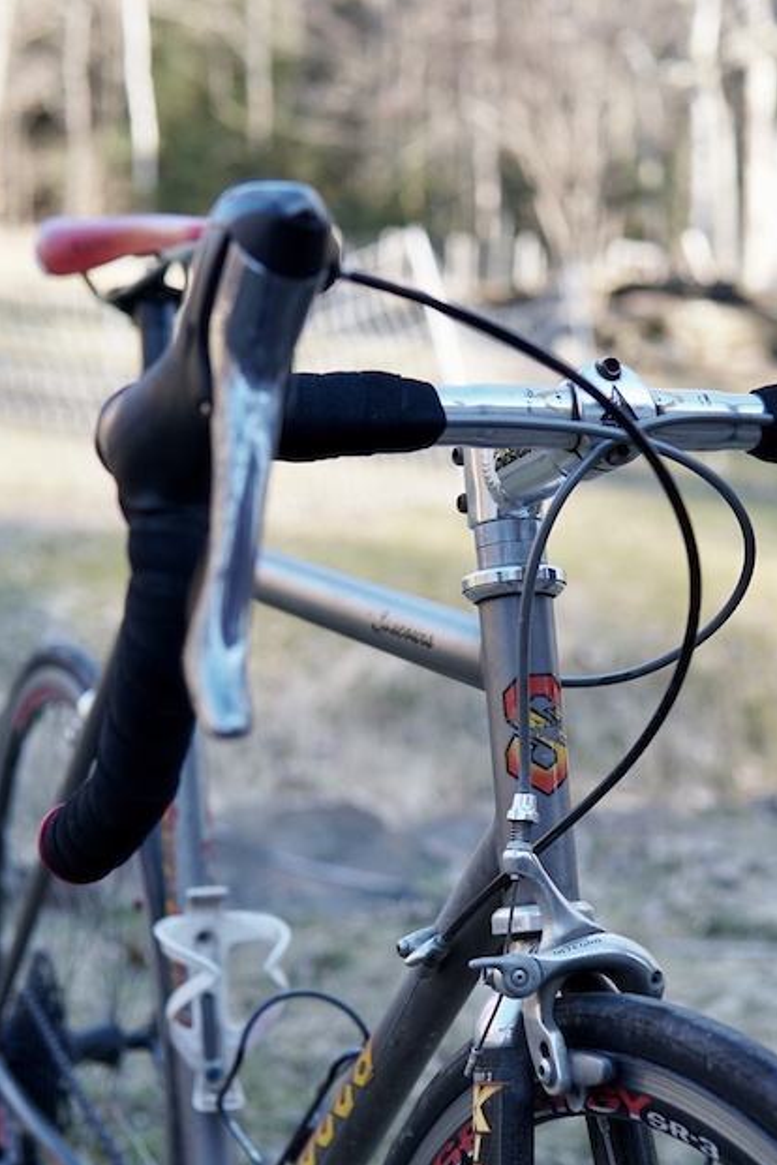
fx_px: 1878
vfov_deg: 34.3
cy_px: 719
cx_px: 481
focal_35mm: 58
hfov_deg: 23.3
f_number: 2.8
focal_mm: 30
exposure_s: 1/160
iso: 100
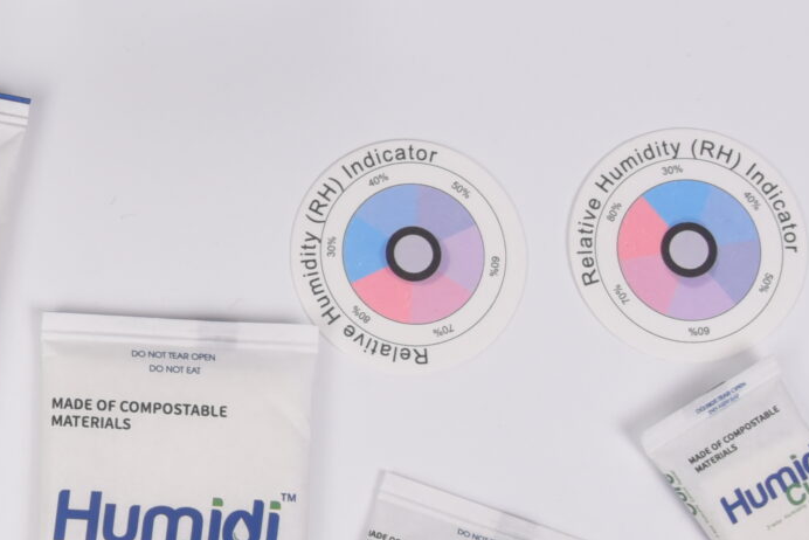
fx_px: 2495
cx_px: -410
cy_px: 184
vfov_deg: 12.3
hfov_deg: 16.7
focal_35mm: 111
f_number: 8
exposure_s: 1/160
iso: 800
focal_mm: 30
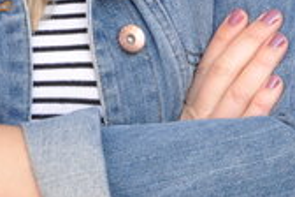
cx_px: 158
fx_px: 2043
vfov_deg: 5.4
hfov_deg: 8.3
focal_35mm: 249
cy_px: -177
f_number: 5.6
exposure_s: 1/125
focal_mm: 35
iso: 320
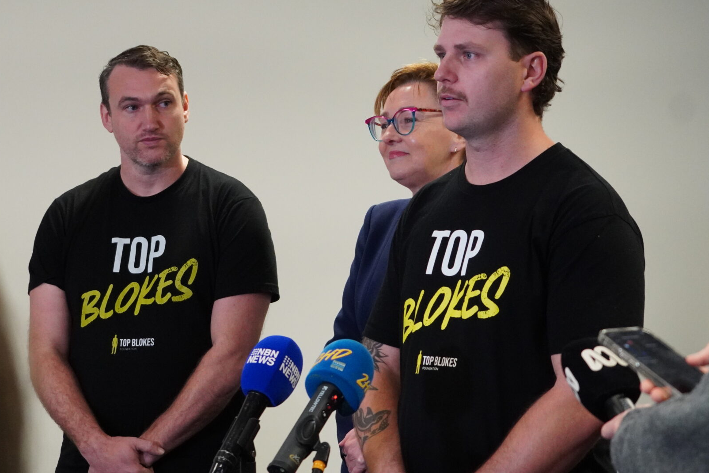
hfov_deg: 18.4
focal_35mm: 111
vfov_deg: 12.3
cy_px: 205
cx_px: 284
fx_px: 2186
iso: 5000
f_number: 5
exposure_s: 1/125
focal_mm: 58
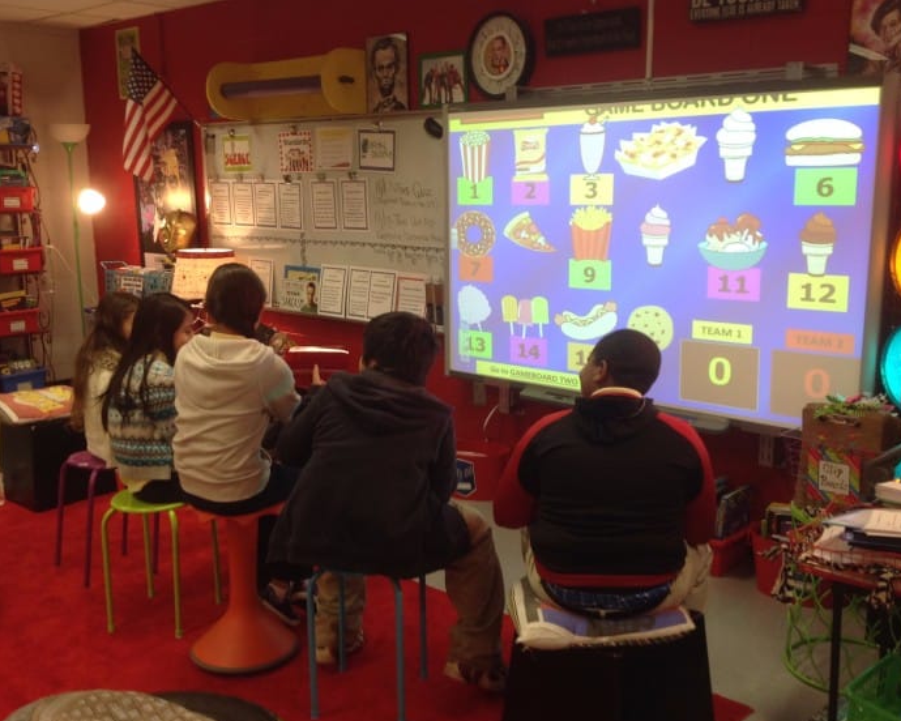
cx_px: 478
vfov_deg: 39.2
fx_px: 1013
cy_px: 374
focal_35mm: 38
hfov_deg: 47.9
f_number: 2.4
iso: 50
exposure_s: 1/15
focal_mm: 4.28
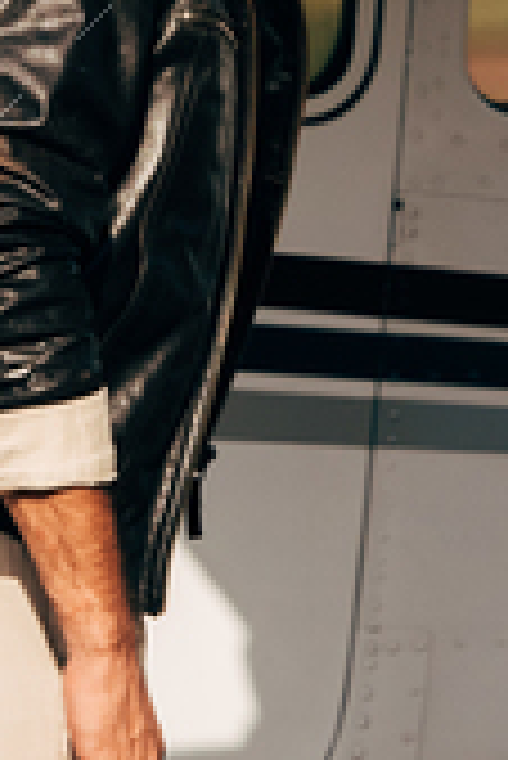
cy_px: 436
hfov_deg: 1.5
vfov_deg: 2.3
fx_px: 19284
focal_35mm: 913
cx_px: 297
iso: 250
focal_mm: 175
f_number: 4
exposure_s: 1/3200
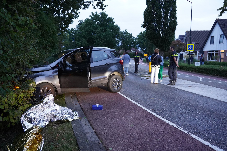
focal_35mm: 25
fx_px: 158
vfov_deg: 51.3
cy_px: 73
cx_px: 117
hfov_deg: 71.5
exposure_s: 1/160
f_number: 4
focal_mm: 24
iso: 5000
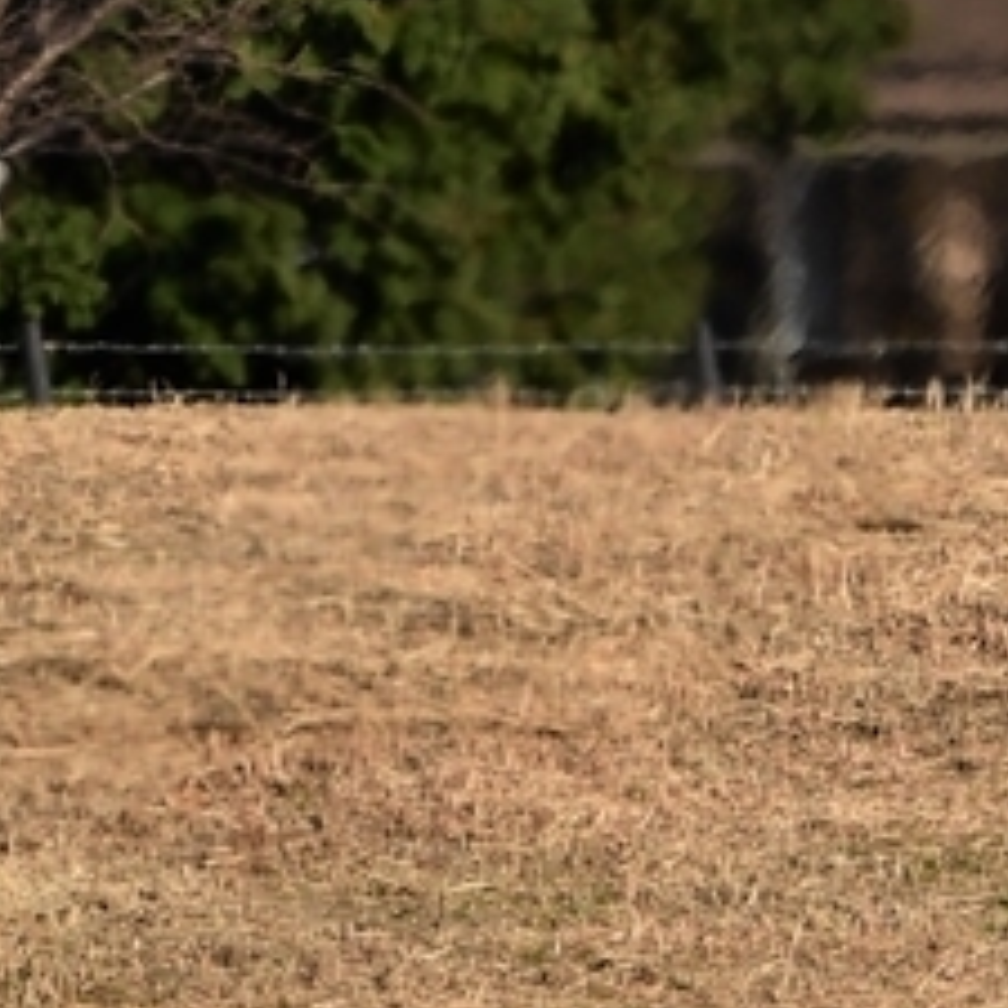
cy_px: -367
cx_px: 1967
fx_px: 67274
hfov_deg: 0.9
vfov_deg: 0.9
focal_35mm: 2042
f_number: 9.5
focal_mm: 300
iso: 100
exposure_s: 1/250
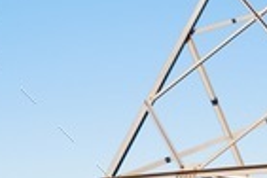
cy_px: -158
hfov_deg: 16.4
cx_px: 530
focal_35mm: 96
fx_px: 712
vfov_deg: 12.8
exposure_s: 1/180
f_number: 8
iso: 200
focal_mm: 15
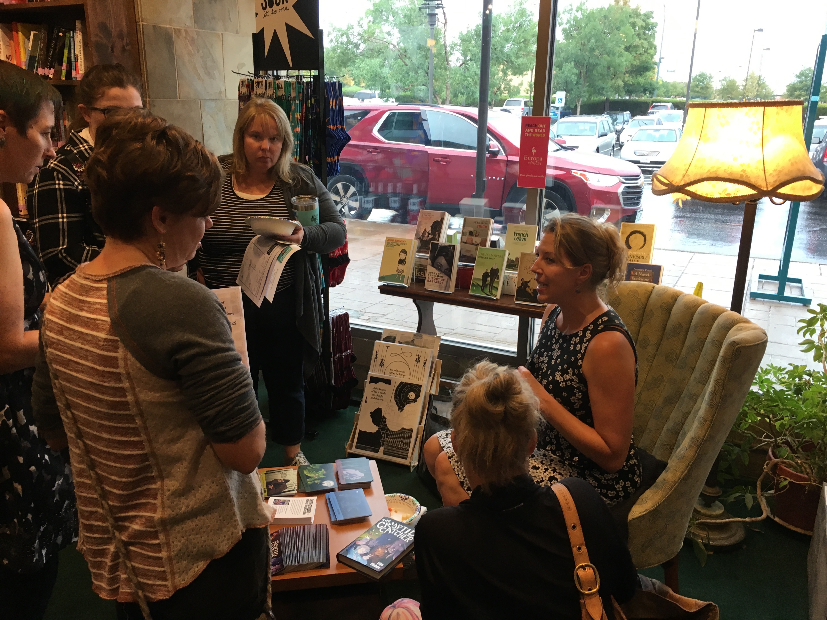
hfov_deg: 61.7
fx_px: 693
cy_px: 310
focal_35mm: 29
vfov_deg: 48.2
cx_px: 414
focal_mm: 4.15
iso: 64
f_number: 2.2
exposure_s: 1/30
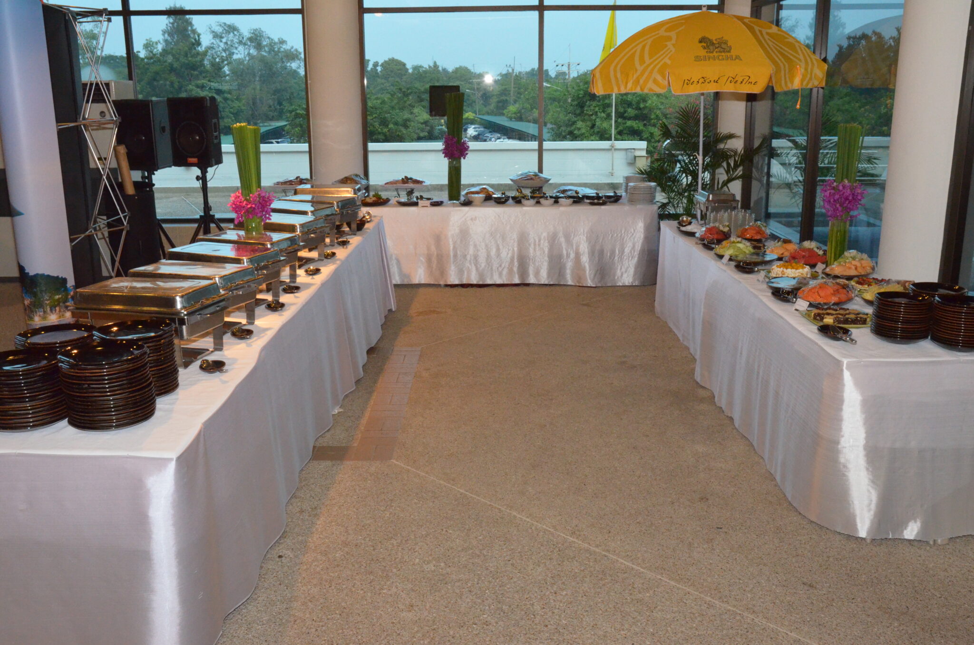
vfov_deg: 36.7
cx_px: 487
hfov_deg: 53.2
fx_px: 972
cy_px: 322
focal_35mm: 36
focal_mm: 24
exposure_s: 1/60
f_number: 10
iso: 4000
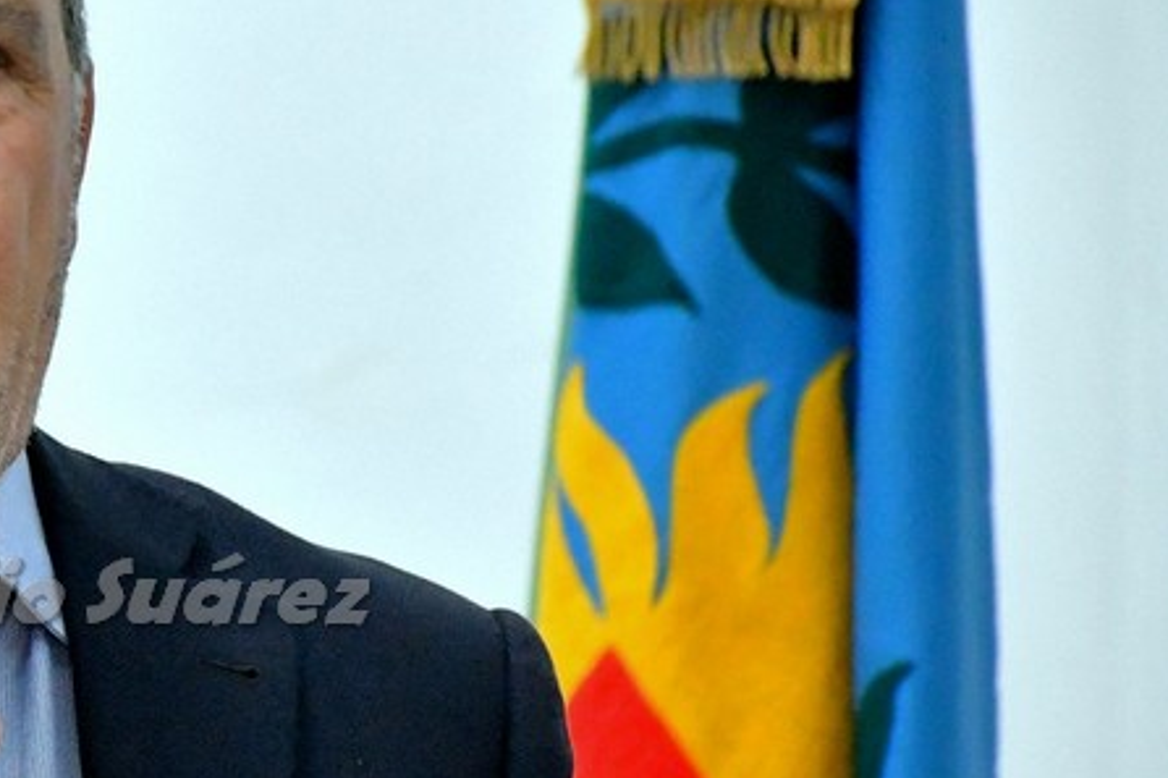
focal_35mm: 482
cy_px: 422
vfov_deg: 2.9
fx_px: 15632
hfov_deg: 4.3
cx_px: -139
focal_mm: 140
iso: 9000
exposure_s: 1/400
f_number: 5.6
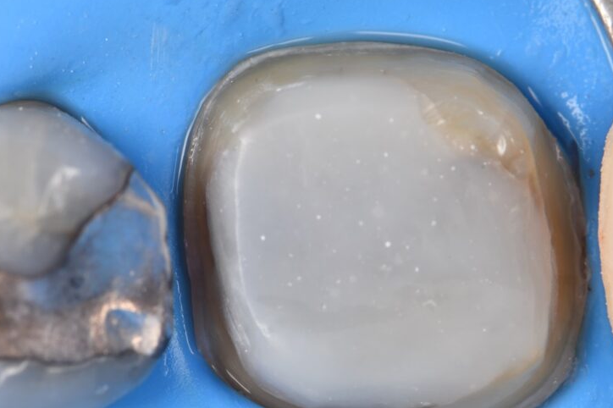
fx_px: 3778
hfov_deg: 9.3
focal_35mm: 222
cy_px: 210
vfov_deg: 6.2
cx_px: 387
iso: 200
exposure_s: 1/160
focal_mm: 105
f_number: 32
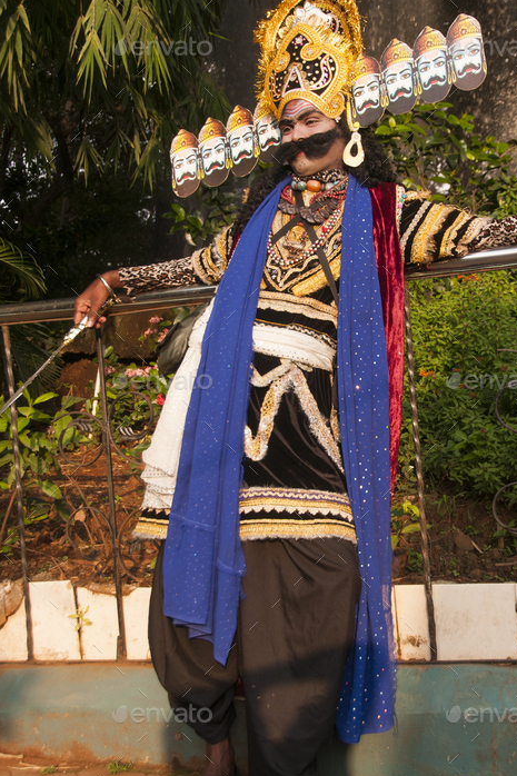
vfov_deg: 32.9
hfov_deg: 22.2
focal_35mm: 61
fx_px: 1315
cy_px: 375
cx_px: 326
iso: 200
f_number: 5.6
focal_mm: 32
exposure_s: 1/250
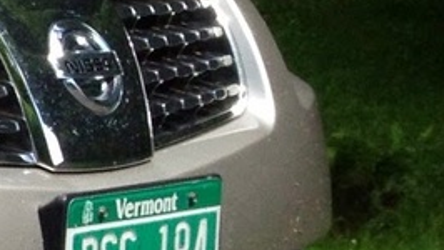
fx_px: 2698
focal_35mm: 229
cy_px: -25
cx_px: -888
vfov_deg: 5.3
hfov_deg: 8.1
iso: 64
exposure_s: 1/920
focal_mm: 4.28
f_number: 2.4
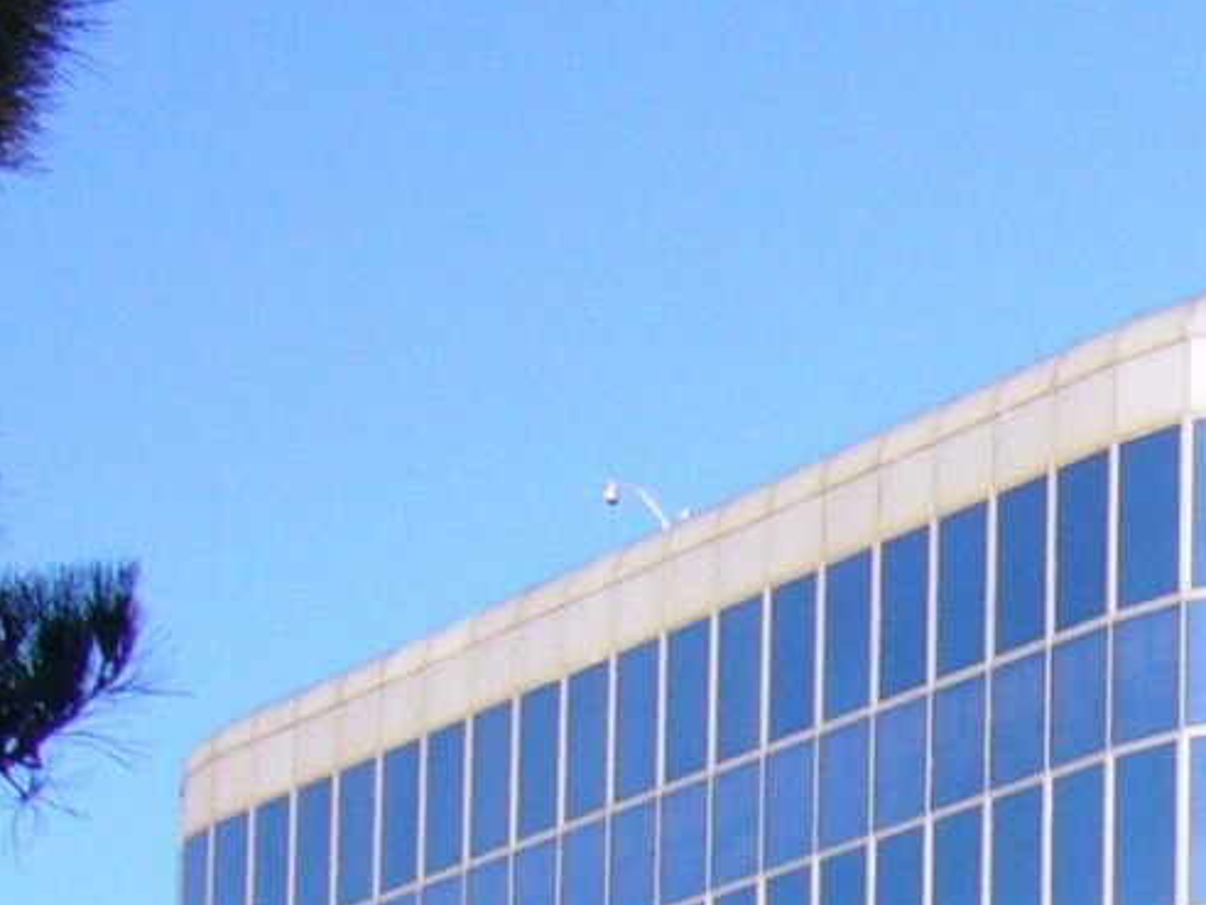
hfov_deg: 10.1
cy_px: 1445
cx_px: 2348
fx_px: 6341
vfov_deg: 8.0
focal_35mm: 182
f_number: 5.6
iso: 80
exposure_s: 1/250
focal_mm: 5.8
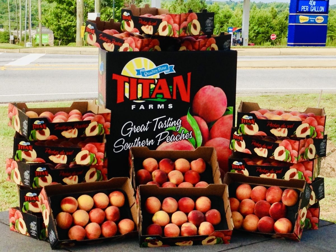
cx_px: 168
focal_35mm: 33
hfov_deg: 55.3
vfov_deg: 43.0
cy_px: 126
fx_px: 320
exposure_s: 1/1261
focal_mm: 4.12
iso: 50
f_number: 2.4
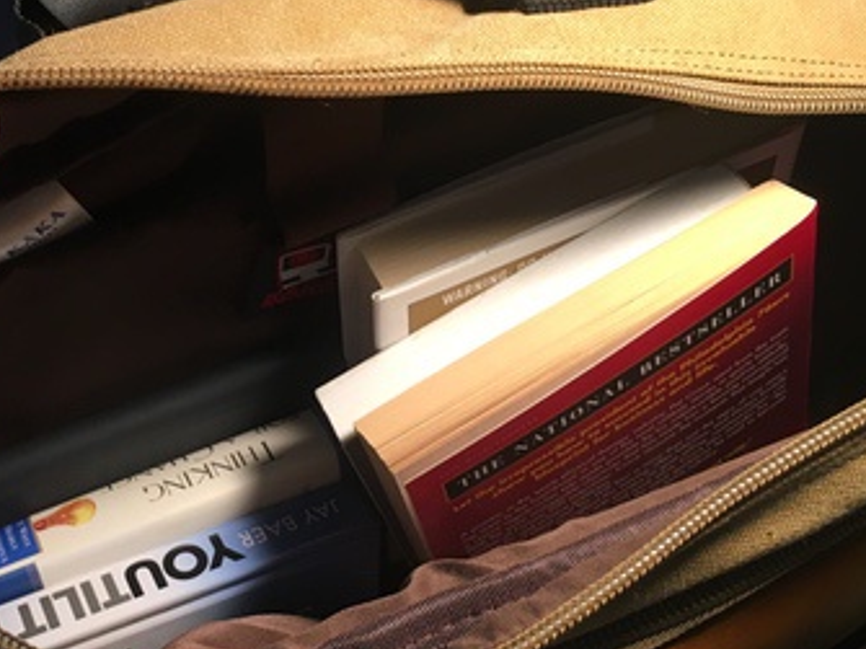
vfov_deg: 28.0
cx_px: 204
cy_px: 359
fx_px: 1300
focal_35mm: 52
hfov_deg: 35.9
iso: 40
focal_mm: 4.15
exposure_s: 1/30
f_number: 2.2
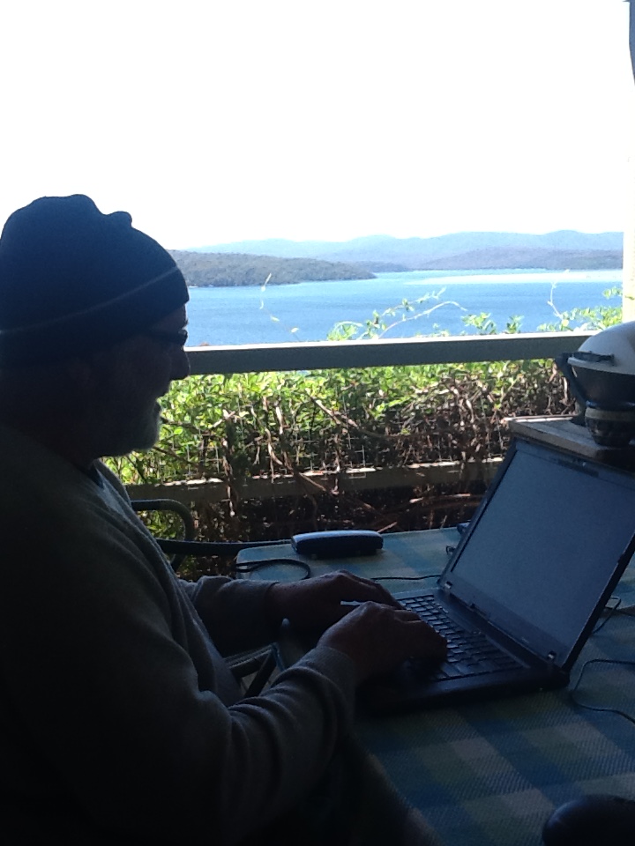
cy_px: 423
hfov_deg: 32.9
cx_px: 318
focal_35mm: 44
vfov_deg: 42.9
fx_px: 1076
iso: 40
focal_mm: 2.03
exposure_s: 1/343
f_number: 2.4
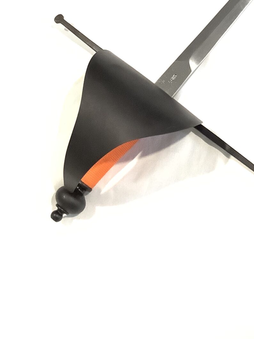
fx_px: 587
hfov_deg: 23.6
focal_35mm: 60
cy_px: 28
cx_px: 241
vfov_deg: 30.6
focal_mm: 3.3
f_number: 2.4
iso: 500
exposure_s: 1/30
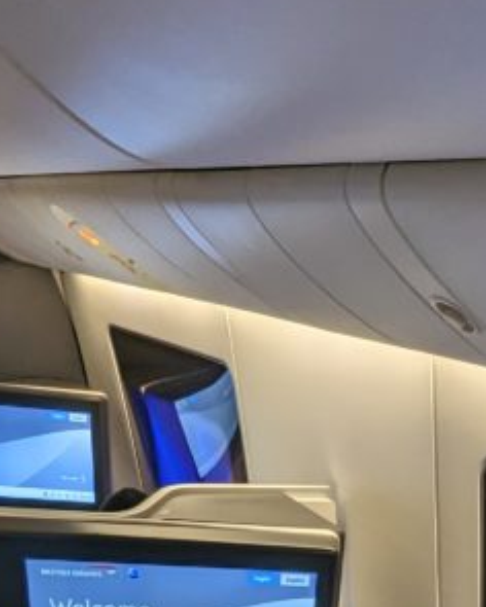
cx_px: 395
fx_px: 791
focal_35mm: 44
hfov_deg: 33.1
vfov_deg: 31.8
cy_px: 794
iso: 92
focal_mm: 1.95
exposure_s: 1/35.8
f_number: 2.2
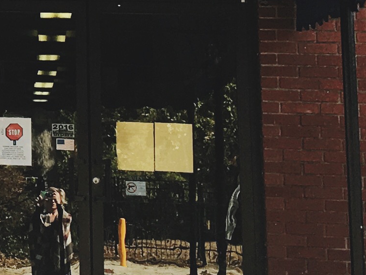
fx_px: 1639
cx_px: -284
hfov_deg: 11.8
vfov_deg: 9.3
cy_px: -155
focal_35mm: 155
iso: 25
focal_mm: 4.15
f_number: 2.2
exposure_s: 1/381
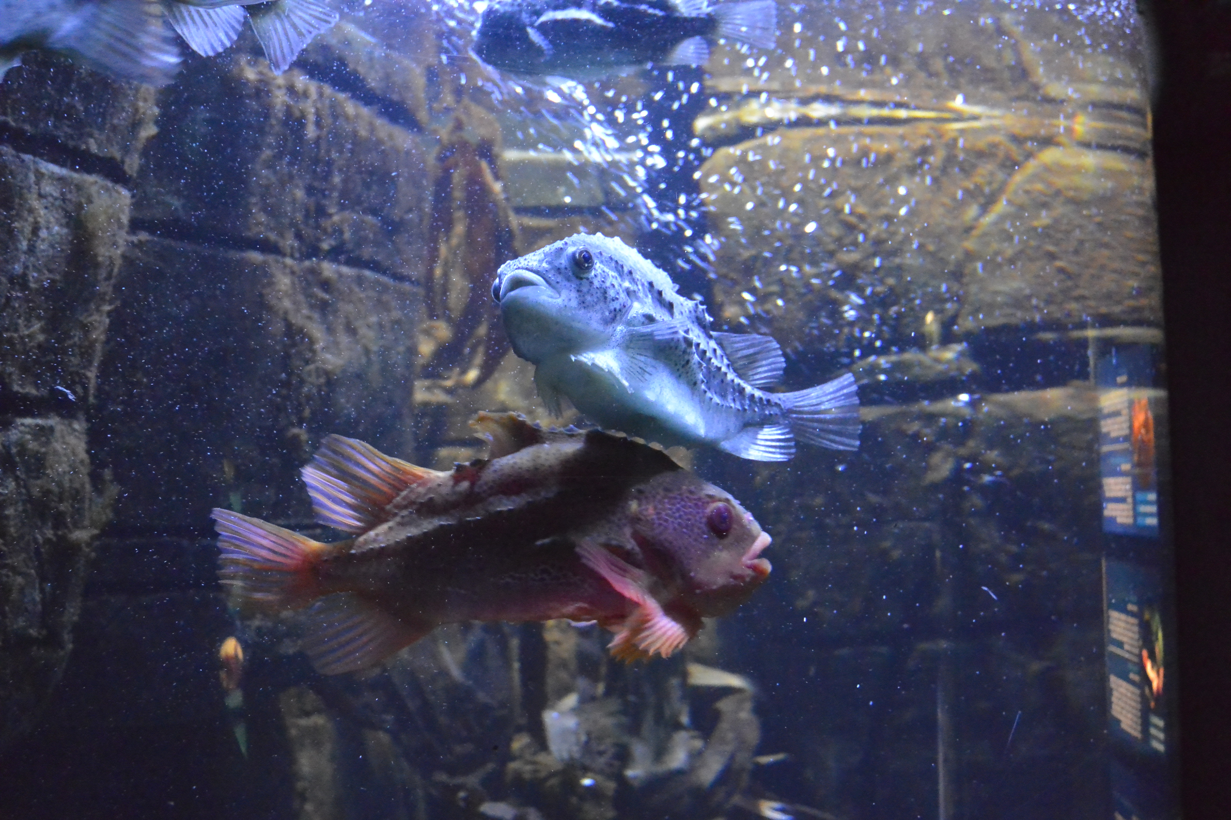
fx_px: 1197
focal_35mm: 35
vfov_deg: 37.9
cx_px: 616
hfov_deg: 54.4
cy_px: 410
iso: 2500
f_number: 3.8
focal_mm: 13
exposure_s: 1/60
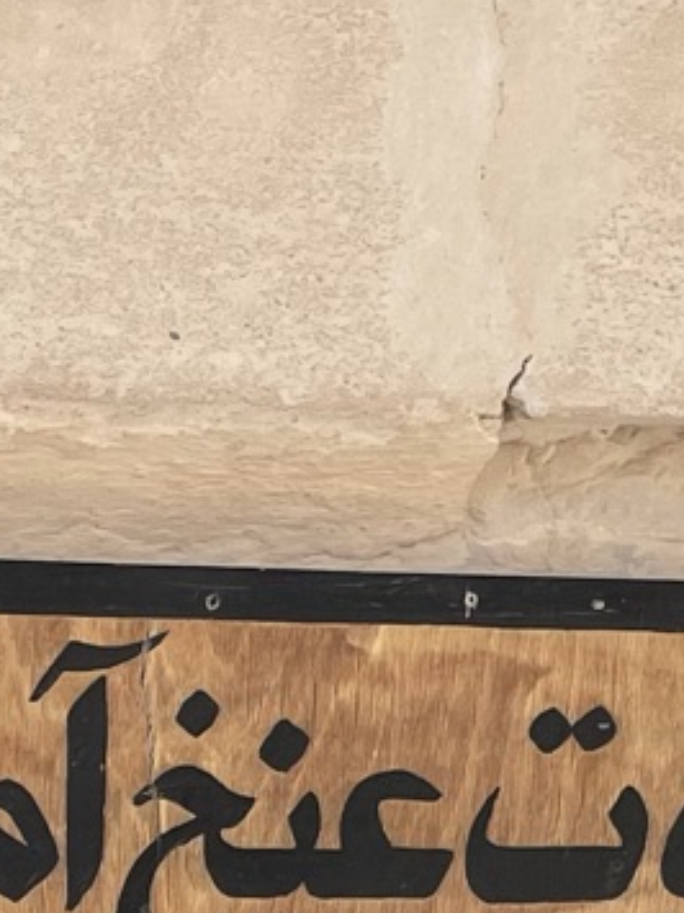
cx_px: 213
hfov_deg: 9.9
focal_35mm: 150
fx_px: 3954
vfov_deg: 12.8
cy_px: 1137
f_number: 1.6
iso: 32
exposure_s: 1/2053
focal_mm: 4.2
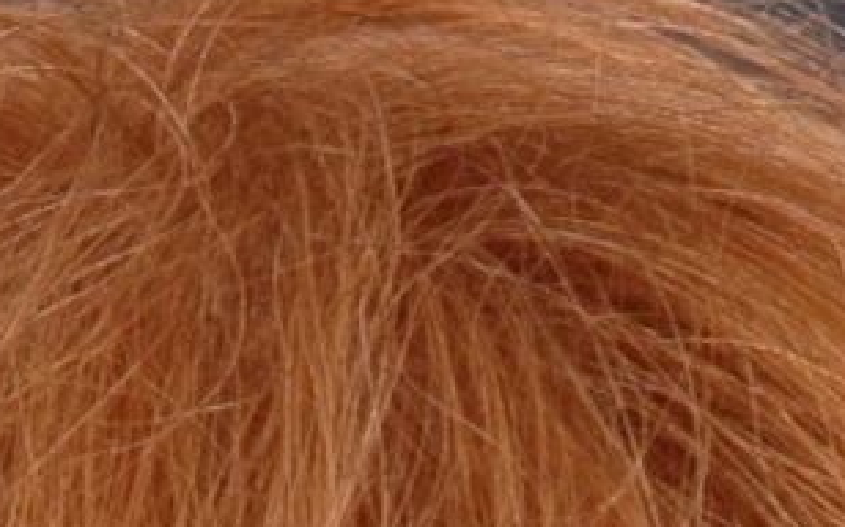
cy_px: 2605
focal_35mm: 1080
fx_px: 24859
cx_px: 203
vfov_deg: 1.2
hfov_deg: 1.9
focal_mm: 85
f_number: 8
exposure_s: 1/125
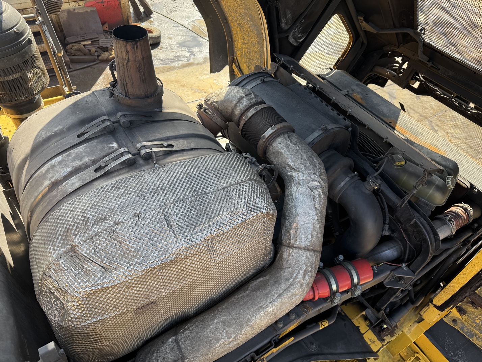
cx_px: 241
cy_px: 181
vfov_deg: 56.8
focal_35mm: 24
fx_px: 334
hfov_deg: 71.6
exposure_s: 1/499
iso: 80
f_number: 1.78
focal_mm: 6.76
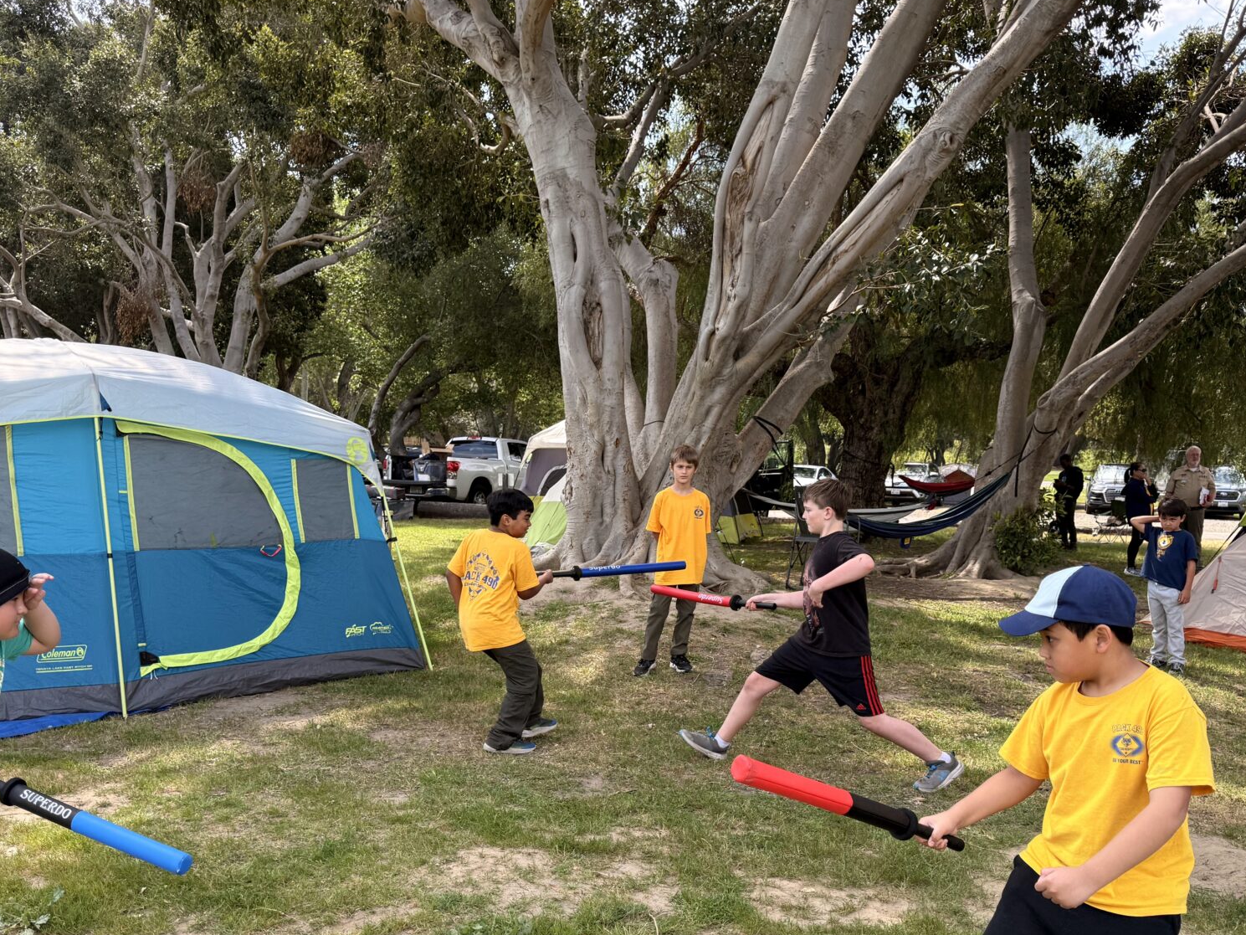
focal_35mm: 33
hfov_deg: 55.3
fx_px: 1188
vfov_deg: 42.6
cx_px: 629
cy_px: 590
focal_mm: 6.76
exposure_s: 1/992
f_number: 1.78
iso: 100
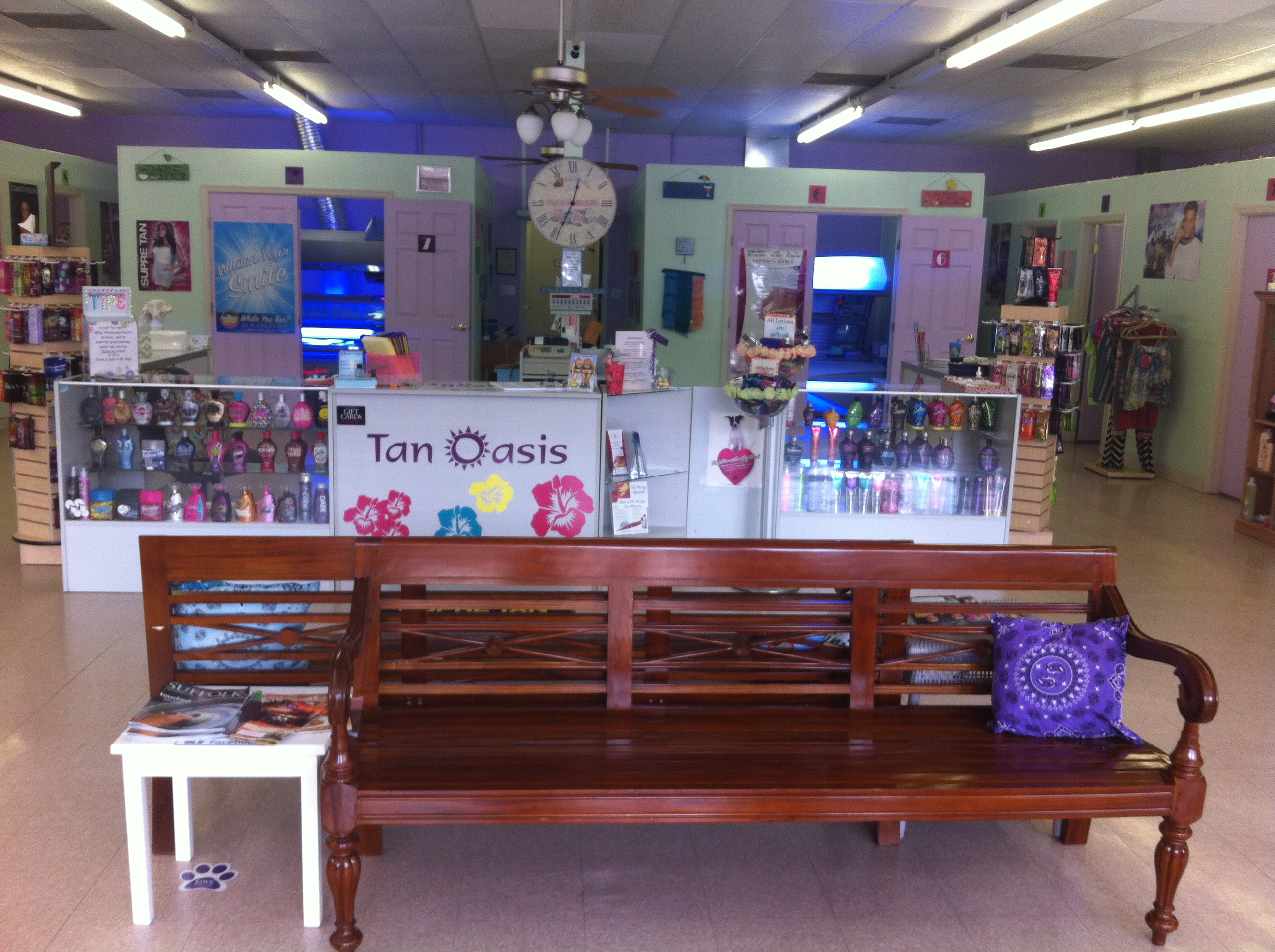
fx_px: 1287
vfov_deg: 40.6
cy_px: 476
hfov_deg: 52.7
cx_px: 638
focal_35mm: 35
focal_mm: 3.85
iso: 100
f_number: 2.8
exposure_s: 1/60
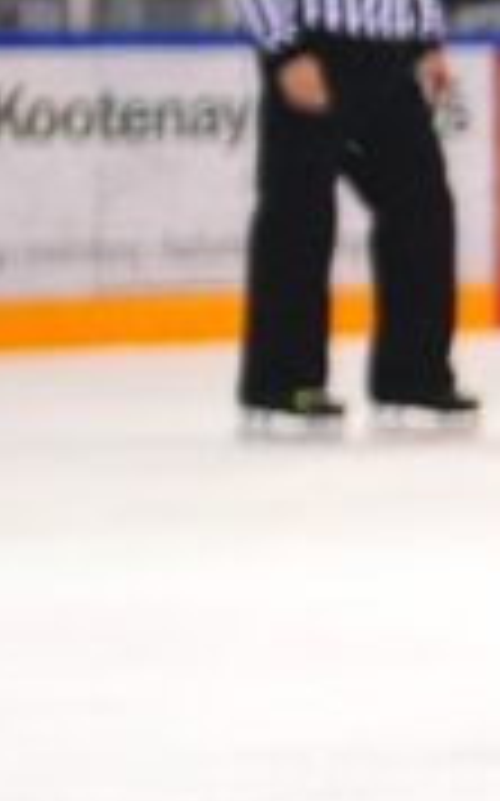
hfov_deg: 3.2
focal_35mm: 387
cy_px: 520
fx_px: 8451
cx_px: 2072
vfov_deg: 5.4
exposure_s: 1/250
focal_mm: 66
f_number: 2.8
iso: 1000
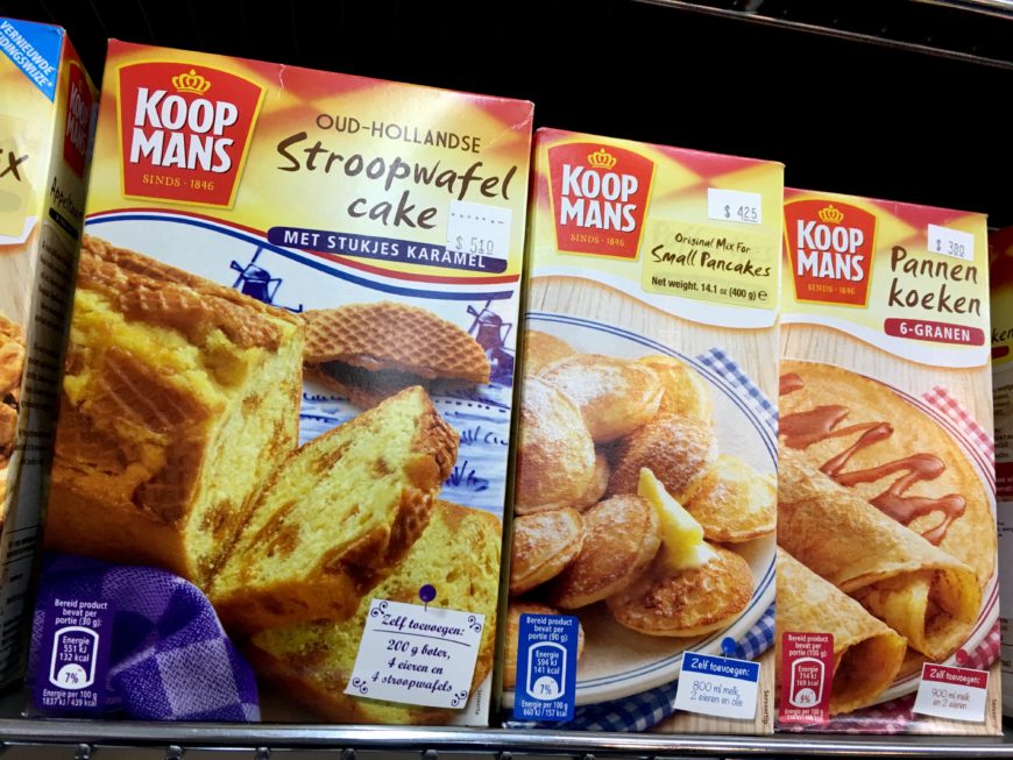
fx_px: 849
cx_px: 506
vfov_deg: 48.2
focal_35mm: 29
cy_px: 380
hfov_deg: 61.6
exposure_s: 1/30
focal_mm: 4.15
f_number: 2.2
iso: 40
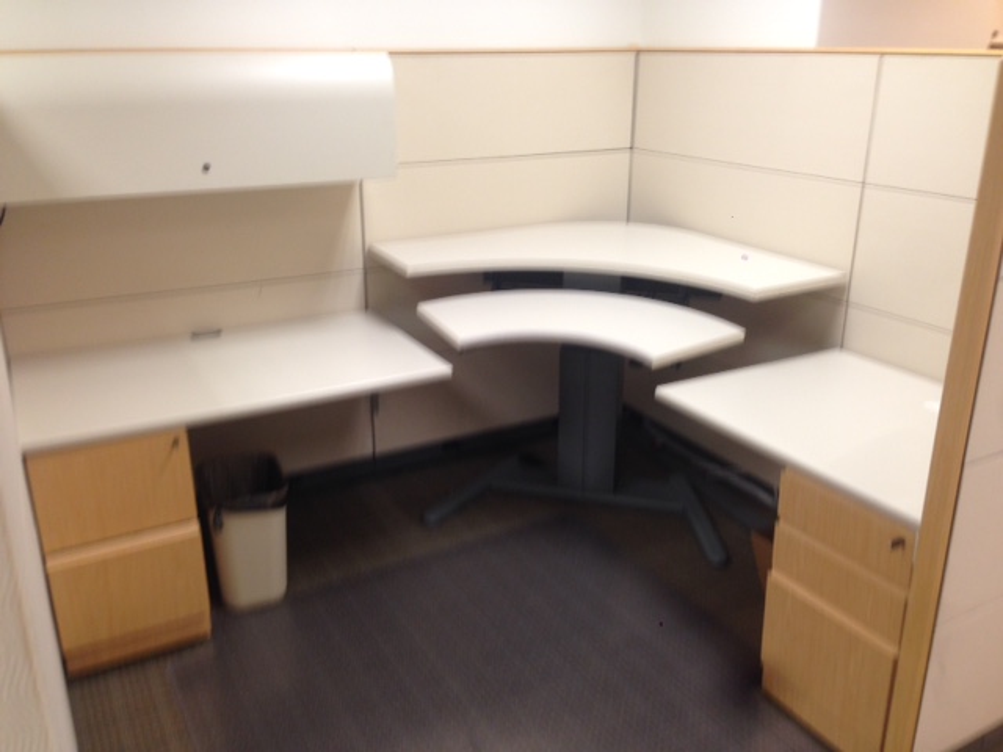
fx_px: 956
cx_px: 502
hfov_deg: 55.4
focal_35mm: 33
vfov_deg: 42.9
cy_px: 376
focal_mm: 4.12
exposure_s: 1/20
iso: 64
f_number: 2.4
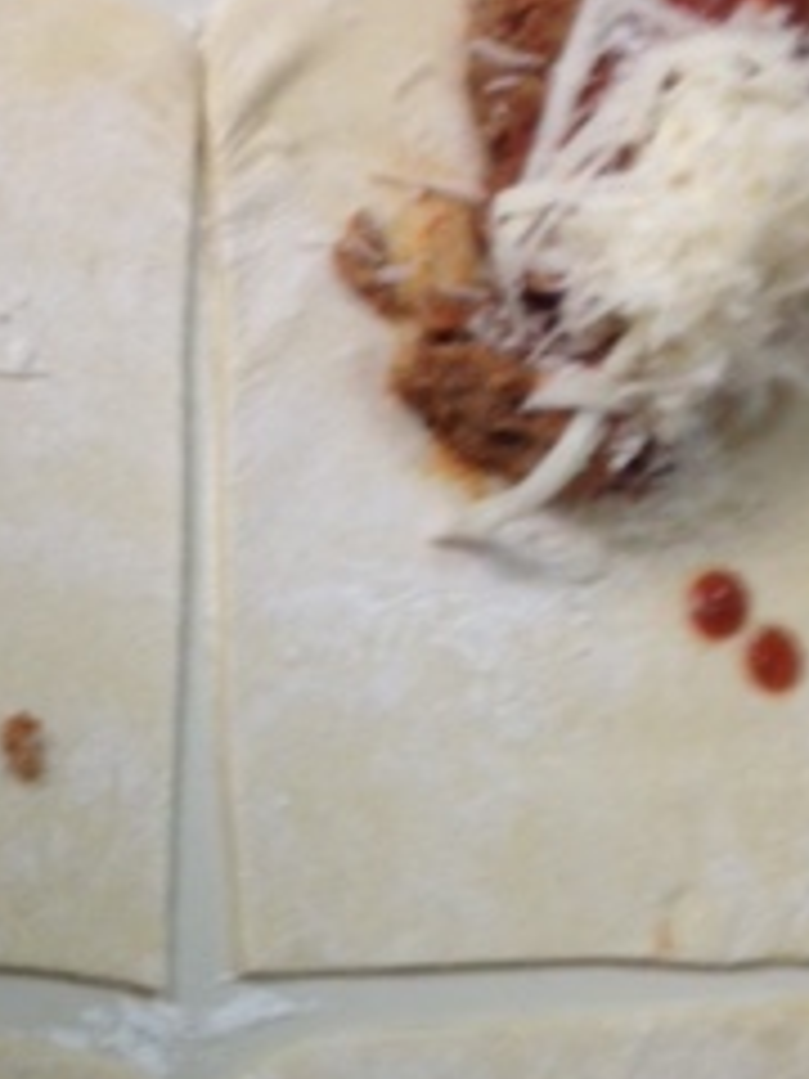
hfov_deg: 16.5
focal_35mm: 88
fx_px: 2742
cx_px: 58
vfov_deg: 21.8
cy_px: 949
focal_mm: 4.12
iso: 80
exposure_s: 1/20
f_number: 2.4
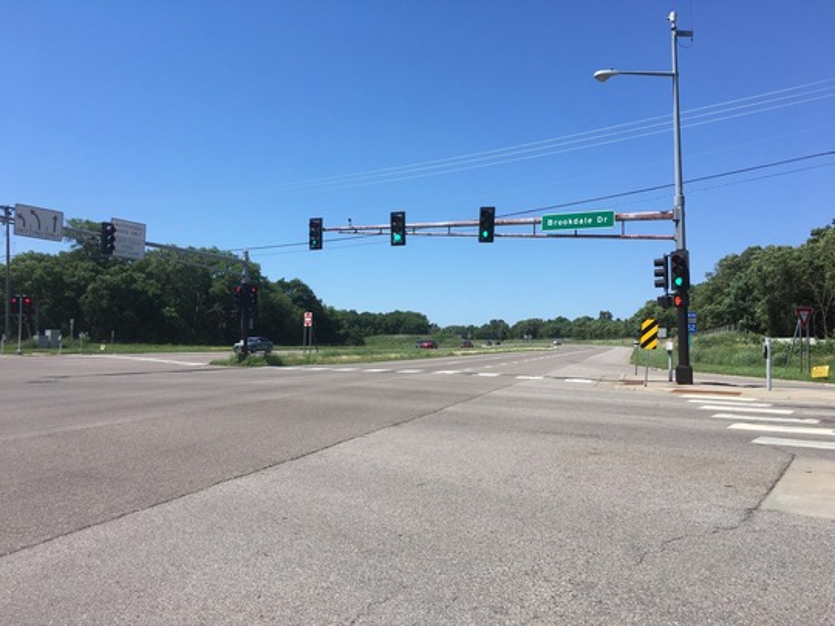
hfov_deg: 61.7
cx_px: 418
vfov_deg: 48.2
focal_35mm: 29
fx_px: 700
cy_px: 313
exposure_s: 1/1923
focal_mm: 4.15
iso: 25
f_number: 2.2
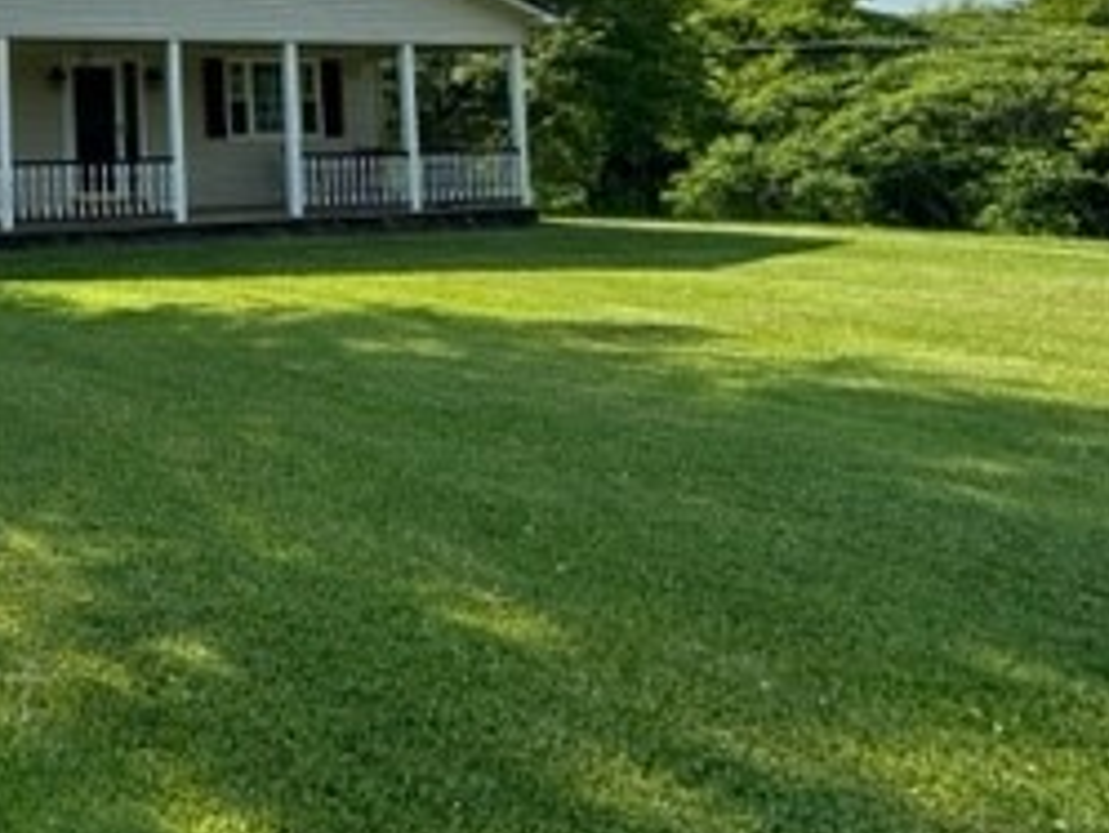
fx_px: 1154
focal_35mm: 36
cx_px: -298
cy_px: 80
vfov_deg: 37.1
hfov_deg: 36.2
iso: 40
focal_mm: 2.22
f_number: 2.2
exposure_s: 1/1247
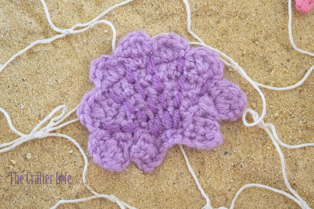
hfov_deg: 26.0
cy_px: 104
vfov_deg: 17.5
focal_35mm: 78
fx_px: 680
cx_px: 157
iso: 6400
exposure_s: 1/60
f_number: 5.6
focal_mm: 52
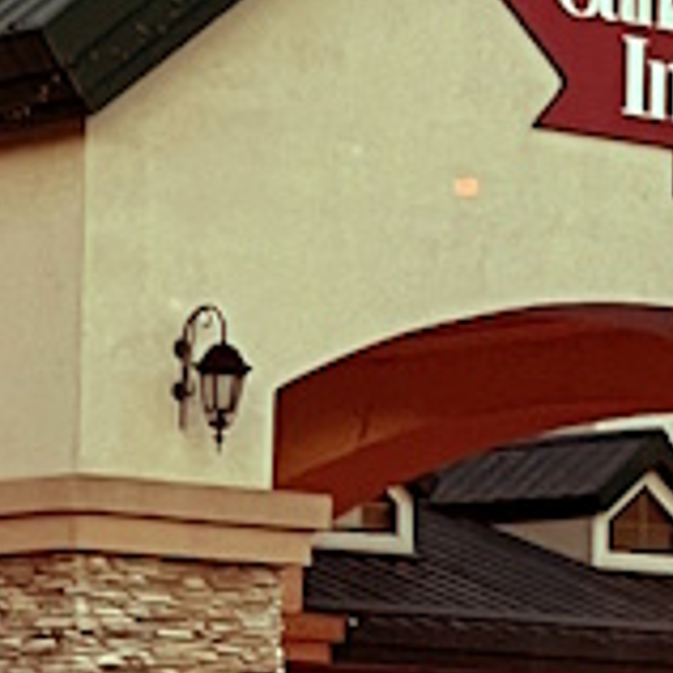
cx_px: 362
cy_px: 426
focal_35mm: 141
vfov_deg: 12.4
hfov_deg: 12.4
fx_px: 3101
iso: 320
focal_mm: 5.1
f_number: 1.6
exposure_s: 1/60
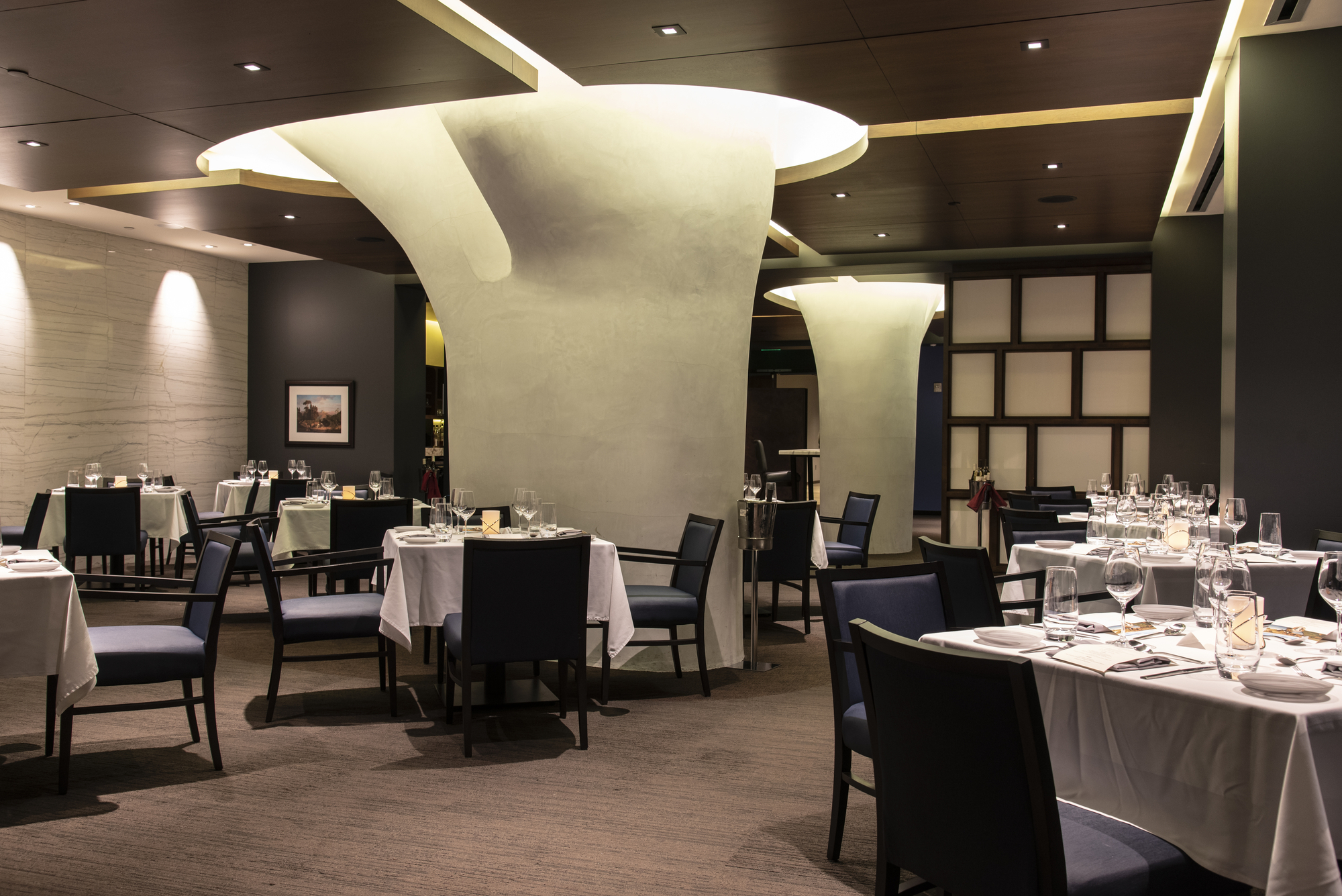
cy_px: 448
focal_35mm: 31
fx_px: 1156
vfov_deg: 42.4
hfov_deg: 60.3
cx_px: 671
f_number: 7.1
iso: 500
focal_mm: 31
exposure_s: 1/4
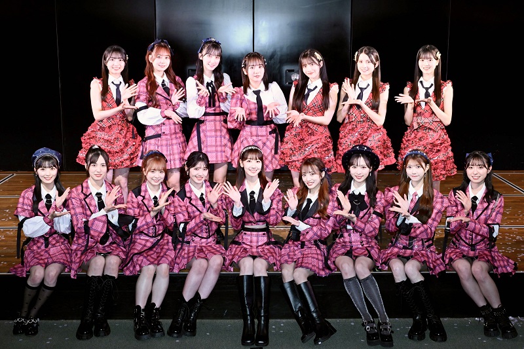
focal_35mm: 38
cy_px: 174
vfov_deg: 35.0
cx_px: 262
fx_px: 553
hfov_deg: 50.7
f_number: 8
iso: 1600
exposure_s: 1/125
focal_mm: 38
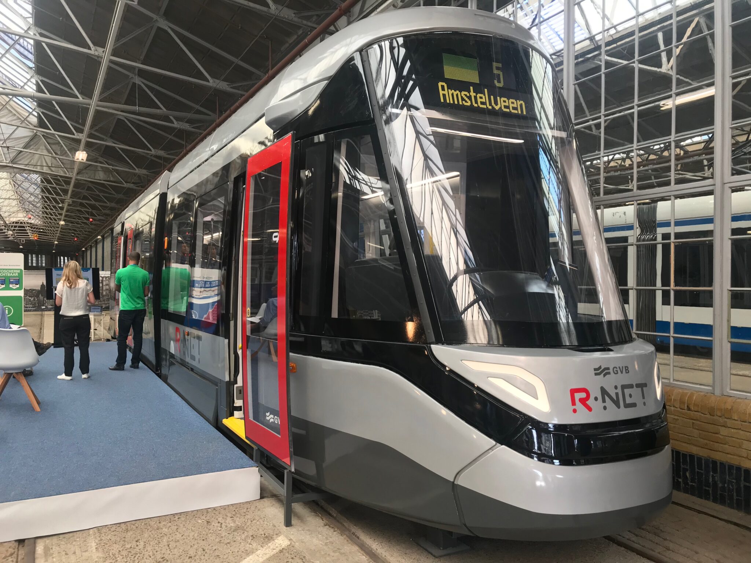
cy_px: 282
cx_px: 376
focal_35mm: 28
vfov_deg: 49.7
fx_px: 607
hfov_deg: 63.4
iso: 40
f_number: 1.8
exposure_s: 1/100
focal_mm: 3.99
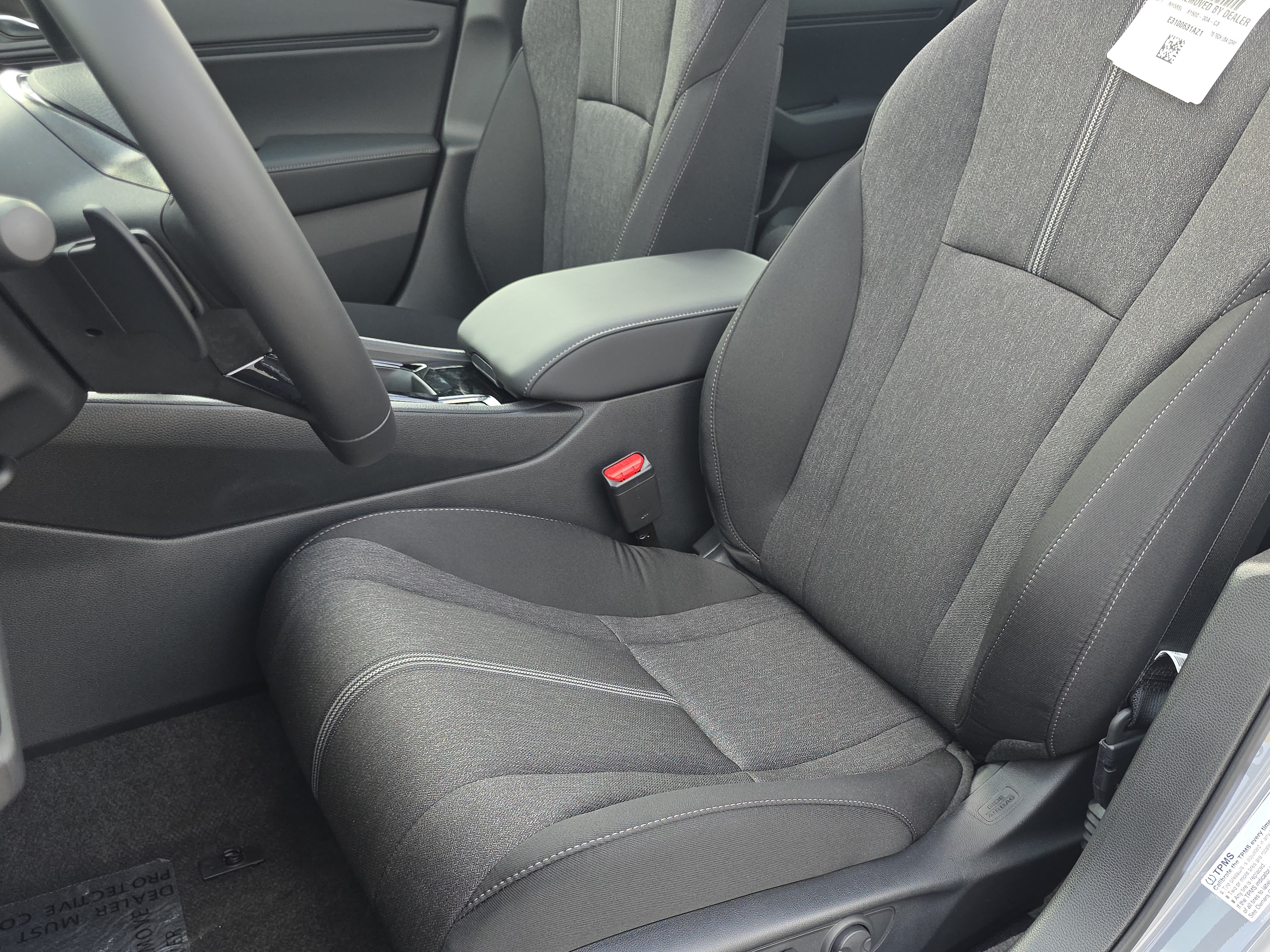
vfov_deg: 46.3
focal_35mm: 30
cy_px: 606
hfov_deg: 59.8
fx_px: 1101
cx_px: 714
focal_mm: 6.3
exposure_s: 1/180
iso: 50
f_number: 1.7
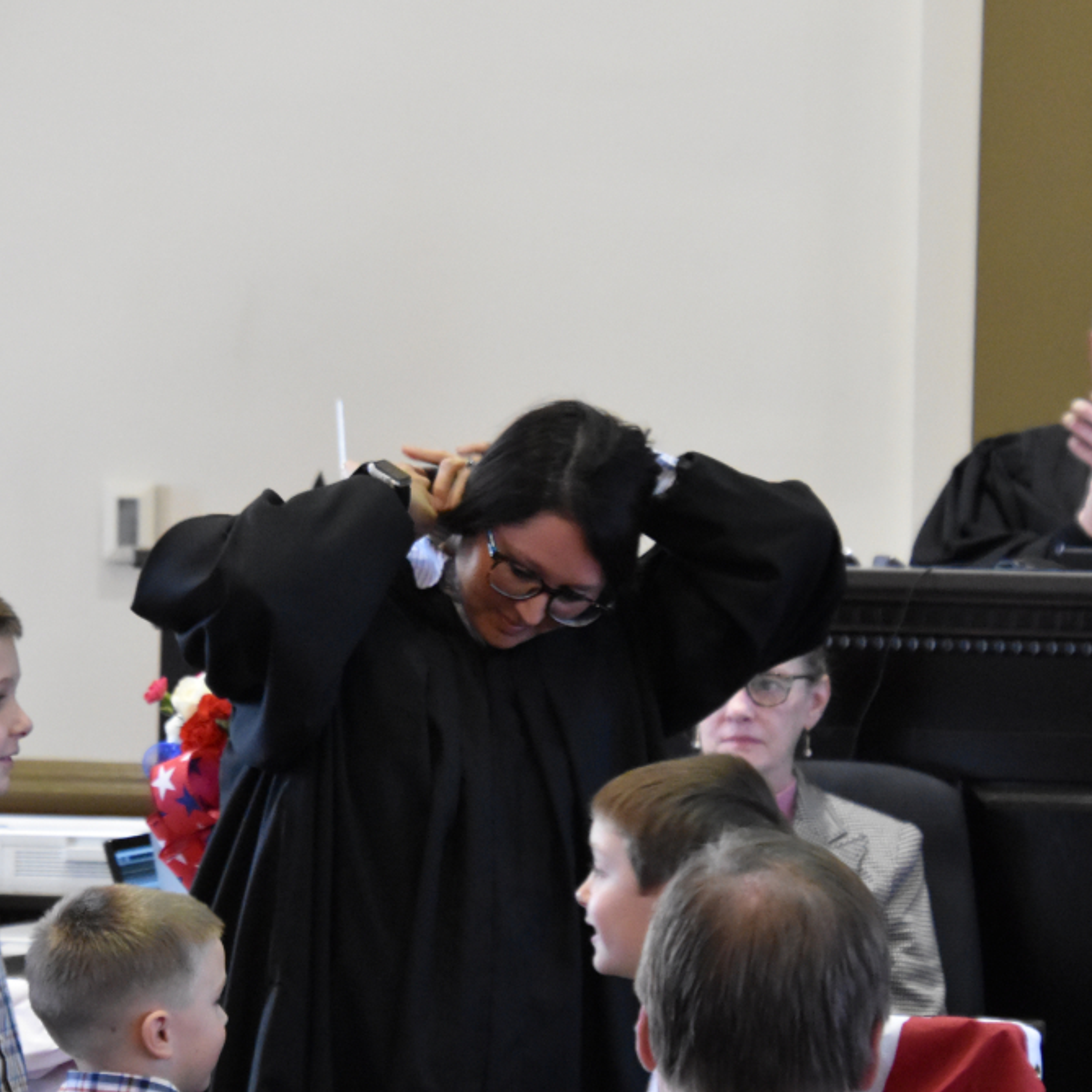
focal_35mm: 286
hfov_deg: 6.1
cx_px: 467
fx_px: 10207
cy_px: 627
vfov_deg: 6.1
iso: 3600
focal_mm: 100
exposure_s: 1/60
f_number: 5.3
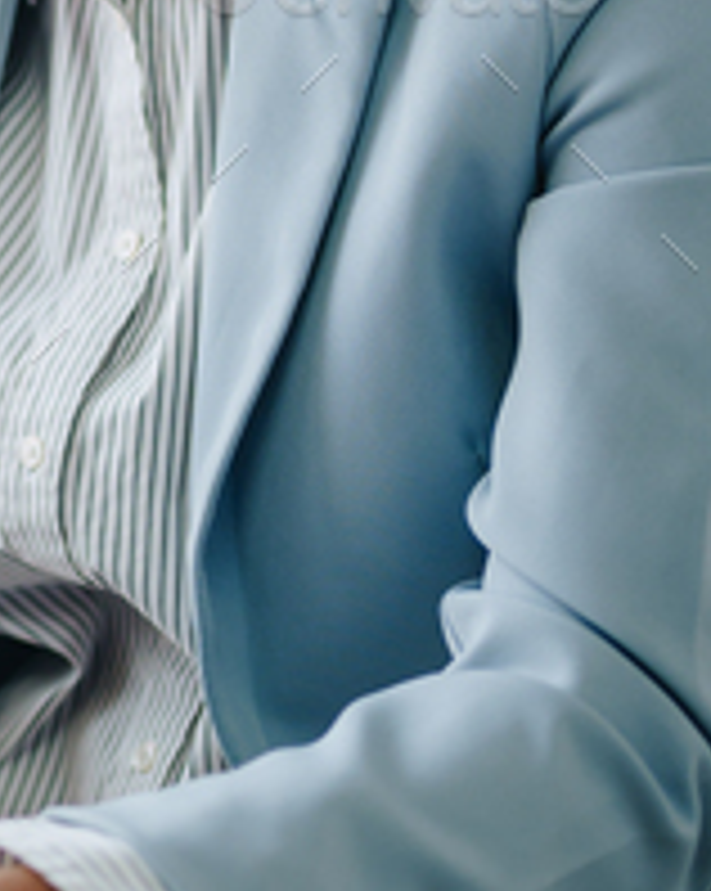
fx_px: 3873
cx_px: -288
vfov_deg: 12.9
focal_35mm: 147
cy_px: -52
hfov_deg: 10.2
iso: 100
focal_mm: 35
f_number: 1.4
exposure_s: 1/1000
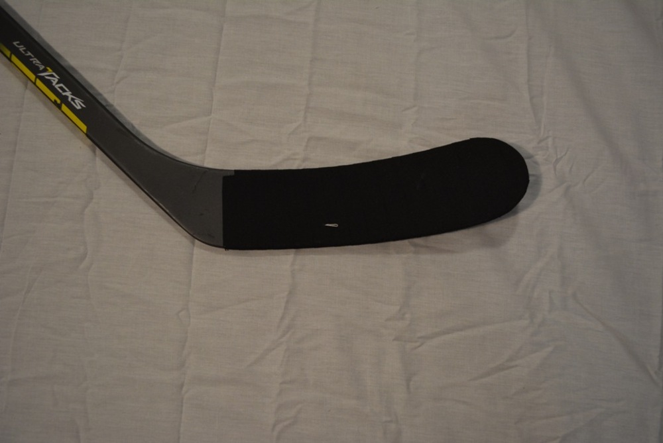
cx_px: 332
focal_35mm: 30
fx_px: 553
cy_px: 222
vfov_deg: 43.7
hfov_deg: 61.9
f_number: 4
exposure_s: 1/60
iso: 800
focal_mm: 20
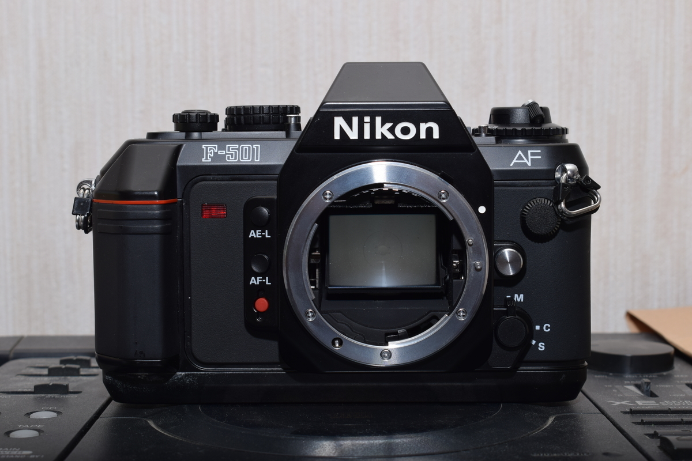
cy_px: 230
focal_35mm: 68
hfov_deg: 29.9
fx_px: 1297
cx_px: 346
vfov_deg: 20.2
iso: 100
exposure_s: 1/250
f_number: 11
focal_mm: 45
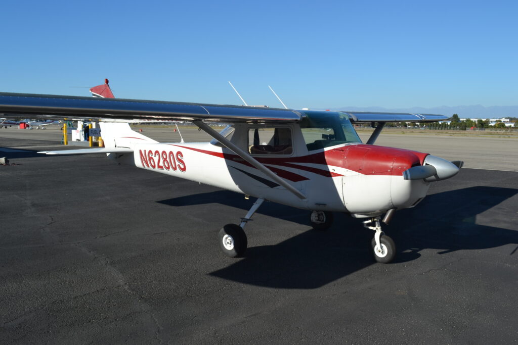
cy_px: 172
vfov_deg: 40.0
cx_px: 259
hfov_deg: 57.2
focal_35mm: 33
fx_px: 475
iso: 100
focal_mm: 22
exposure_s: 1/200
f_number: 10
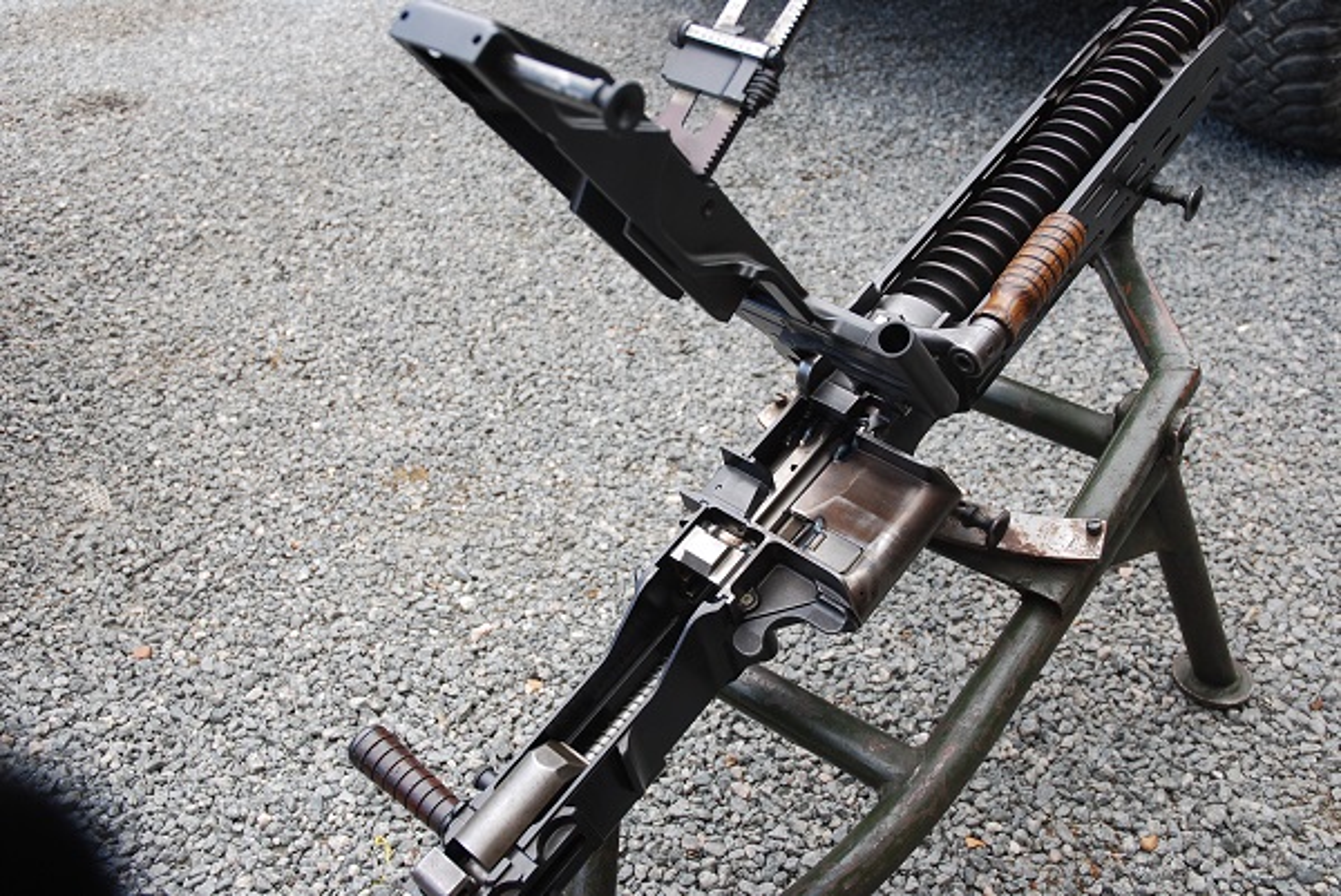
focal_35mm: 33
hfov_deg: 57.2
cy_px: 448
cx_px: 670
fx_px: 1230
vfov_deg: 40.0
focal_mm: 22
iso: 200
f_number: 5.6
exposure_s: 1/125
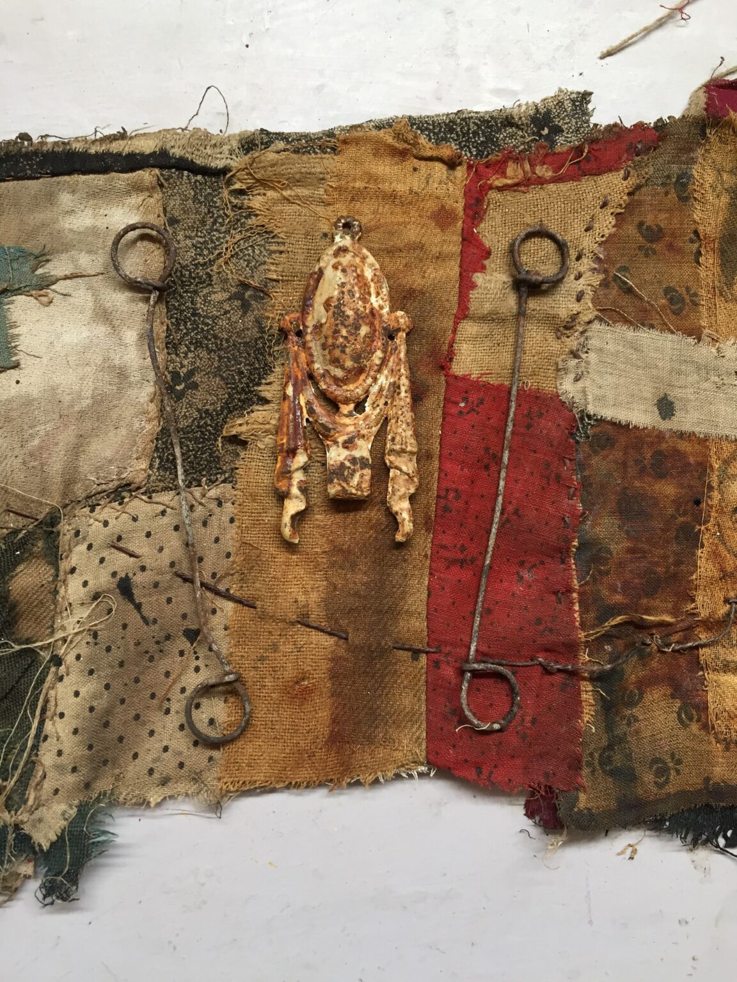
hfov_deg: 48.2
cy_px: 491
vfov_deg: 61.7
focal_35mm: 29
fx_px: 823
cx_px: 368
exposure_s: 1/33
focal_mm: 4.15
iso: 40
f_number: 2.2
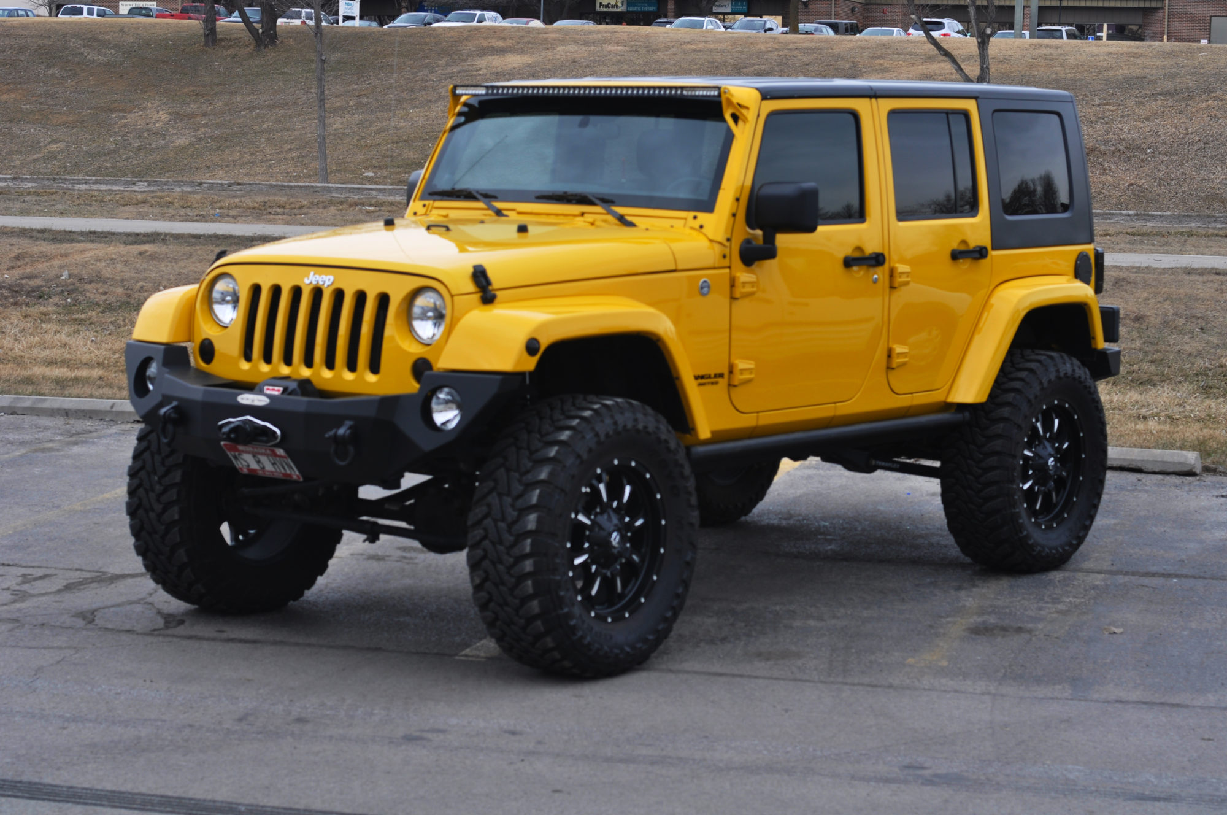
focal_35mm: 75
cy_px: 408
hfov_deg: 27.0
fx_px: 2553
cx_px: 614
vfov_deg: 18.1
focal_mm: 50
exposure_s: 1/160
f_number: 6.3
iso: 200
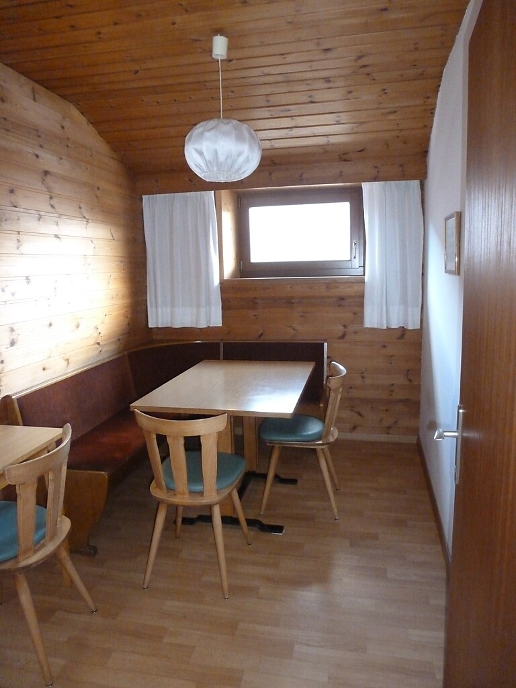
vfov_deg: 71.6
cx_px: 258
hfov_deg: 56.8
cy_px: 344
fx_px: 477
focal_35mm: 24
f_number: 3.3
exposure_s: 1/13
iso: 800
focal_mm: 4.3
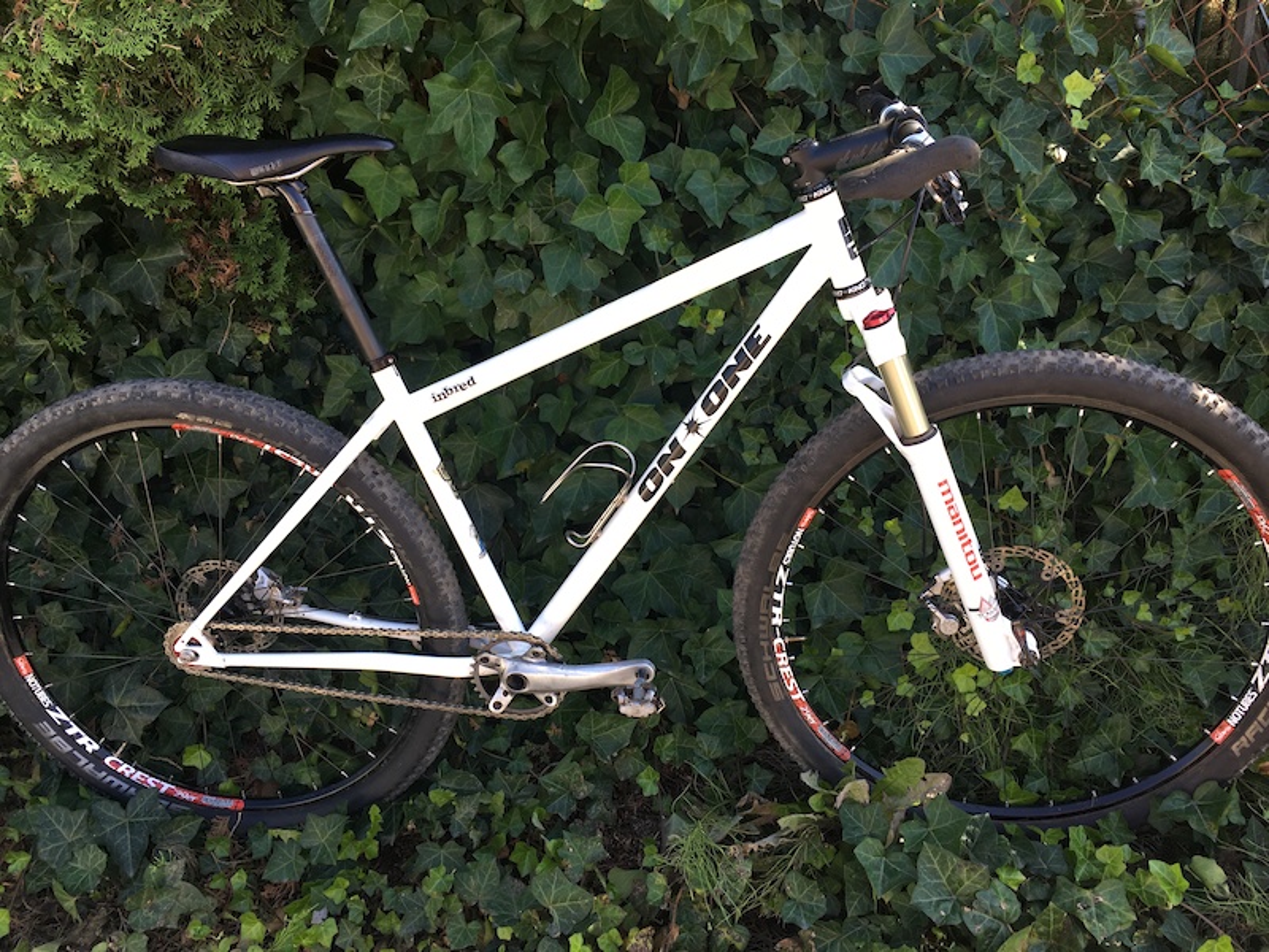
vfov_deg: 48.2
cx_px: 634
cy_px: 476
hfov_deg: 61.7
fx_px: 1063
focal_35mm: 29
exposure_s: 1/120
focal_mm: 4.15
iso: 25
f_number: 2.2
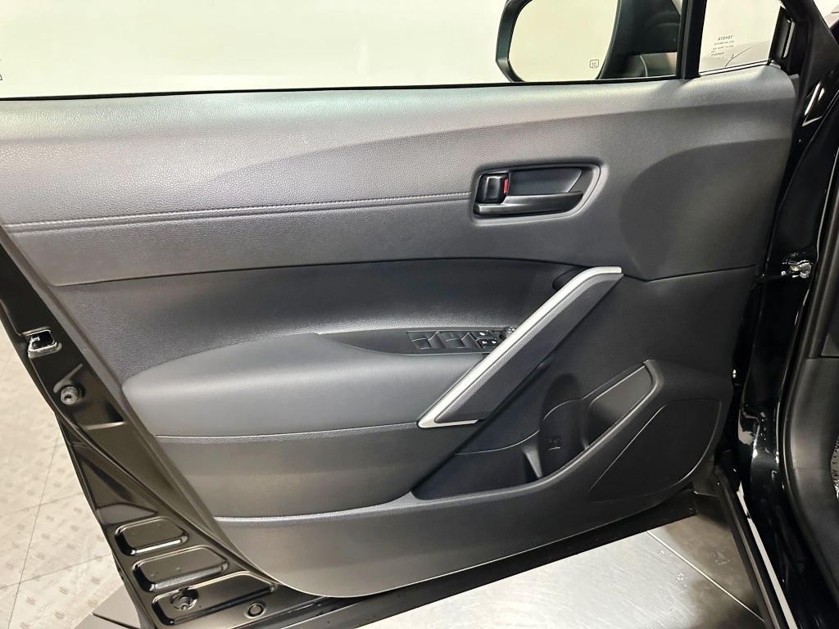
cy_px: 314
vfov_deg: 56.8
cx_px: 420
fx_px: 582
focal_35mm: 24
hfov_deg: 71.6
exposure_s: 1/40
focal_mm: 6.86
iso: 800
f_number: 1.78
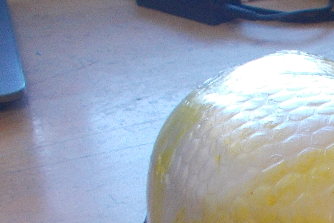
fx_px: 937
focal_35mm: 101
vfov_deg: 13.0
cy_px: 300
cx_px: 499
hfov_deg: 18.1
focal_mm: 4.6
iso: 160
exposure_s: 1/25
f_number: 3.2
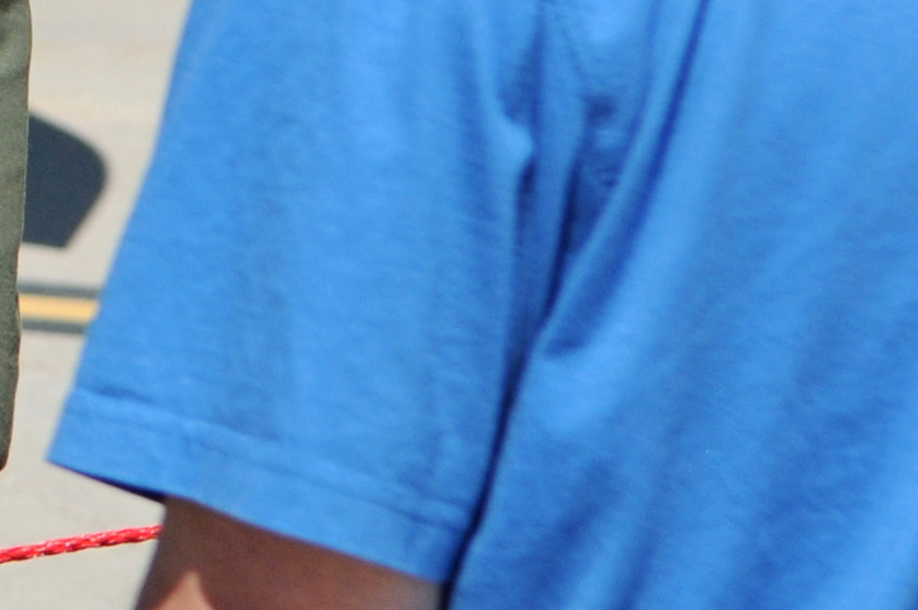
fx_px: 8609
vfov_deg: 4.0
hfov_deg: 5.9
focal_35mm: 338
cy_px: -625
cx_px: -1019
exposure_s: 1/2500
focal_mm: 44
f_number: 4
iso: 200
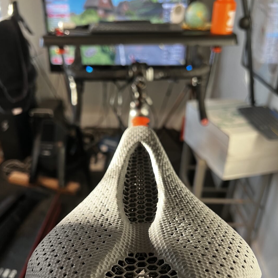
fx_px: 282
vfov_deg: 52.2
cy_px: 167
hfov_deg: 52.5
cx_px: 139
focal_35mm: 31
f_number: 1.5
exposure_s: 1/60
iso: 125
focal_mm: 5.7
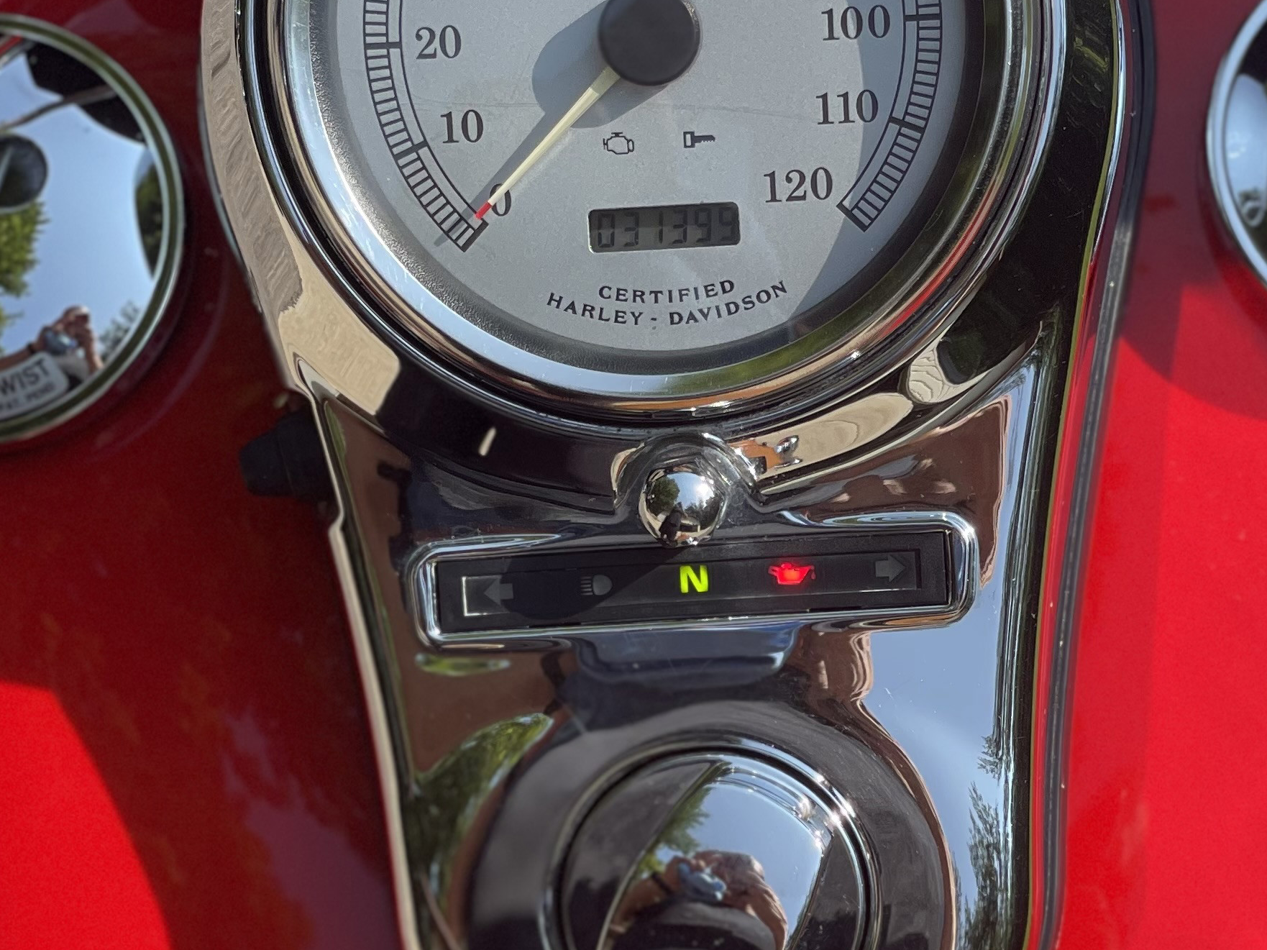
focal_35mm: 119
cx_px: 782
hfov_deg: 16.5
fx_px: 4355
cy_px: 959
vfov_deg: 12.3
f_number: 2
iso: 32
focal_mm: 6
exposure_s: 1/922
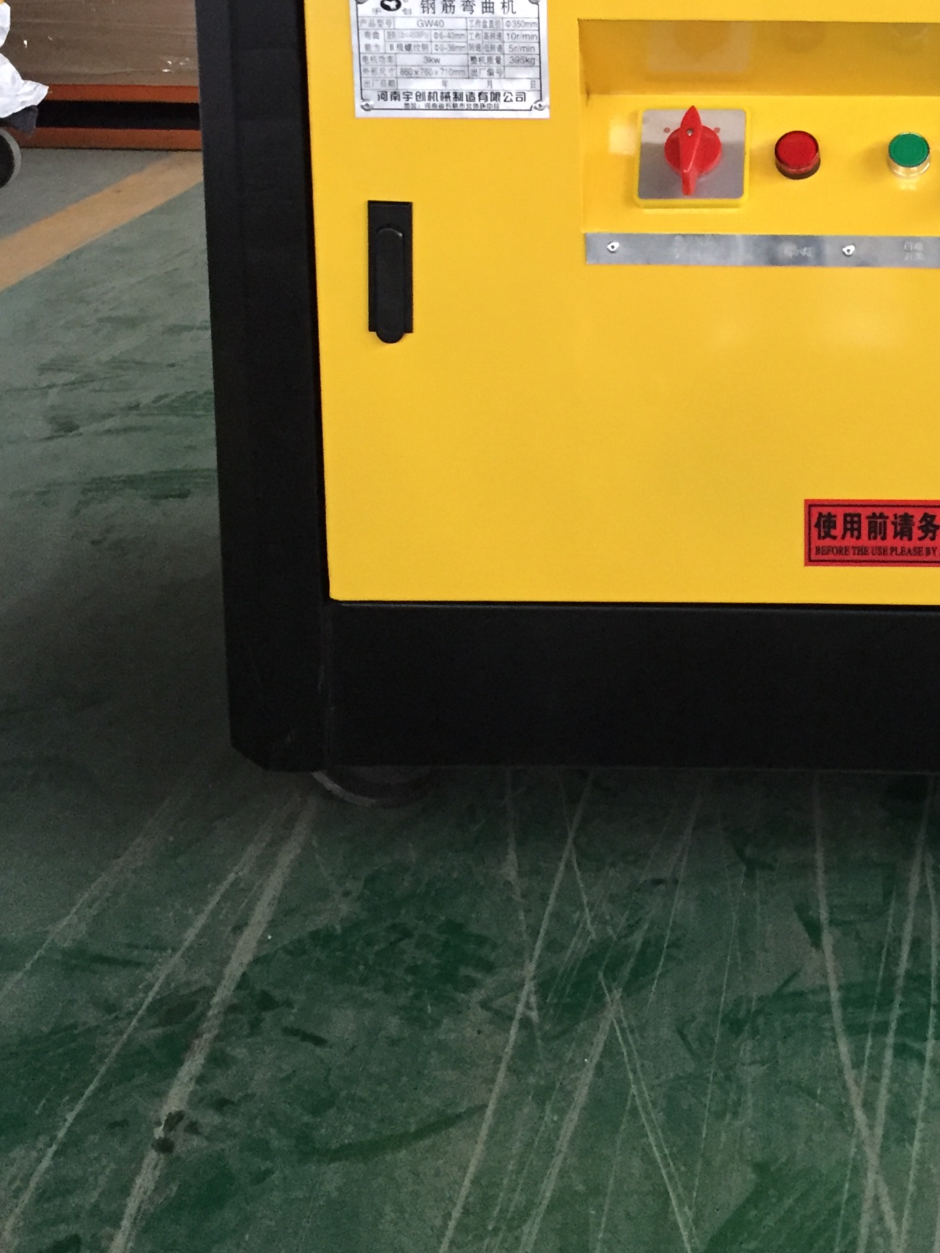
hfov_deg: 27.1
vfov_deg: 35.4
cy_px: 211
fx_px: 1883
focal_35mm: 52
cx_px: 828
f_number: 2.2
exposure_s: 1/17
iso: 250
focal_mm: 4.15
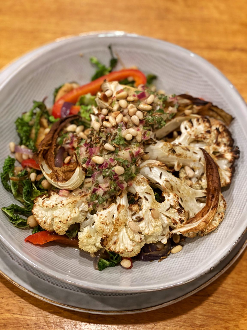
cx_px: 124
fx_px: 495
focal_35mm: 52
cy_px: 165
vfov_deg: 36.8
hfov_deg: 28.0
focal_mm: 6
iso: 200
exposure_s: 1/33
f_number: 2
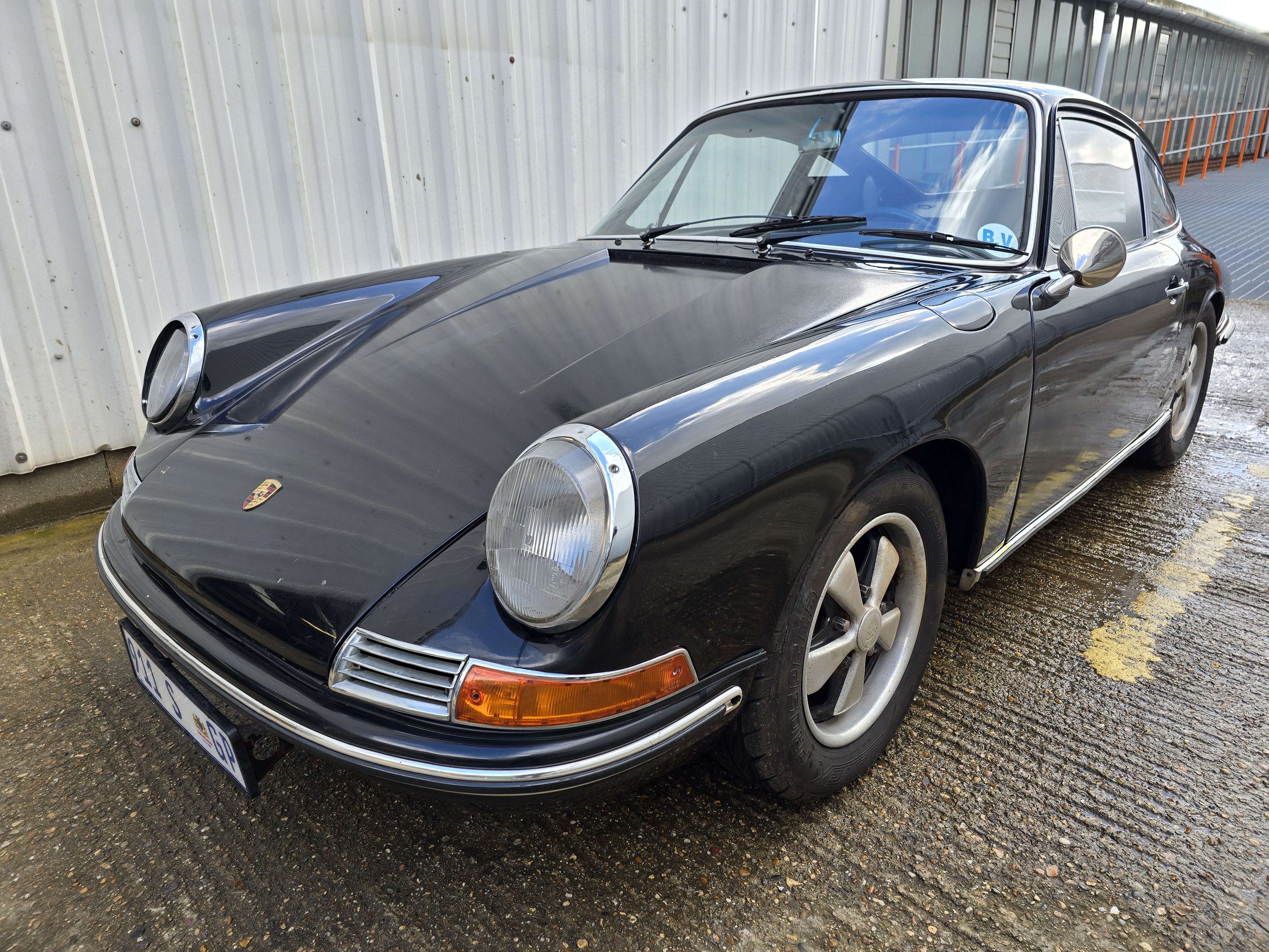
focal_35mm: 23
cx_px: 634
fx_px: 843
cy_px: 476
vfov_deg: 58.9
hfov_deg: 73.9
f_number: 1.7
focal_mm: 6.3
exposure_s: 1/180
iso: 25
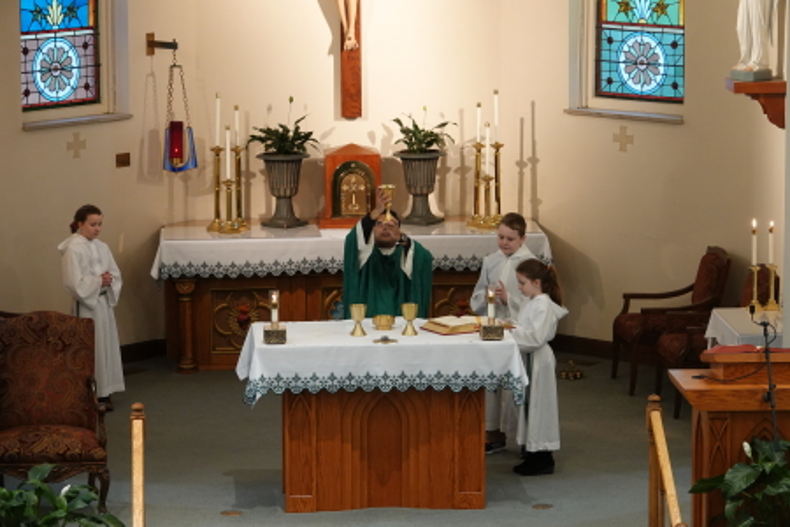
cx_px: 395
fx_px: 3160
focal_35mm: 144
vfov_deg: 9.5
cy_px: 264
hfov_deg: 14.3
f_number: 4
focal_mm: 52.82
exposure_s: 1/40
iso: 800
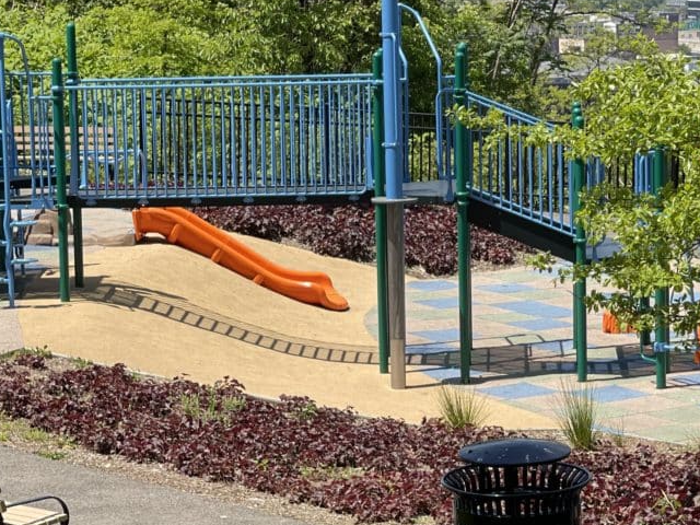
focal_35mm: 140
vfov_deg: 10.6
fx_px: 2831
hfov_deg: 14.1
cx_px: 390
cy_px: 249
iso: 20
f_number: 2.2
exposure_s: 1/809
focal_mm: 7.5
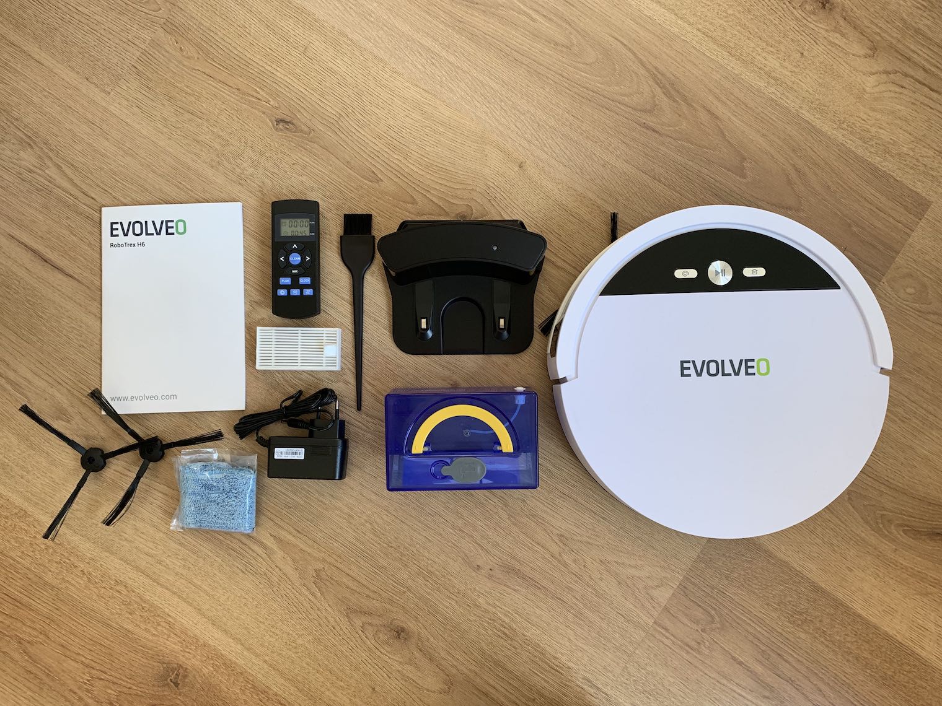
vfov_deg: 53.1
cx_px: 471
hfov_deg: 67.3
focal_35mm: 26
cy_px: 353
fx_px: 708
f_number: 1.8
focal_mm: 4.25
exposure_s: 1/100
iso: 100
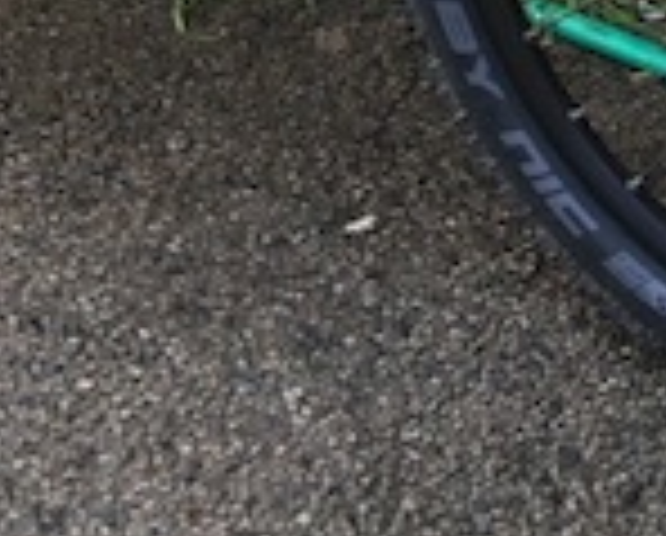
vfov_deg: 7.9
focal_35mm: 184
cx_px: 495
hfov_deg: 10.5
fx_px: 3634
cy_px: -640
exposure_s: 1/163
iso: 80
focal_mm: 3.85
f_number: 2.8
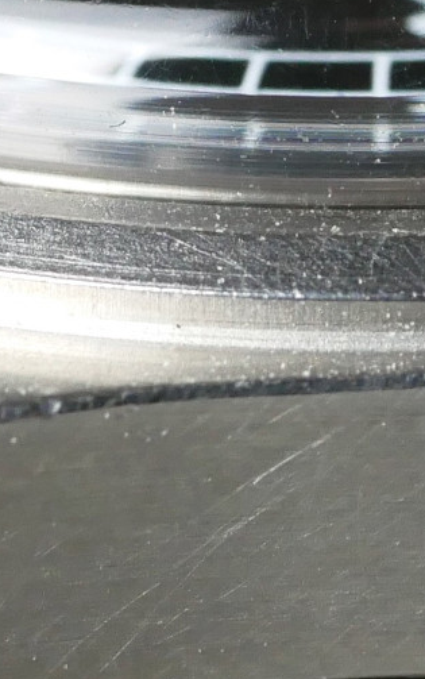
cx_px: 707
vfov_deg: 6.6
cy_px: 246
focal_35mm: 316
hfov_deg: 4.1
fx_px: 5848
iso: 800
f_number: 6.3
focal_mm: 30
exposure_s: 1/25
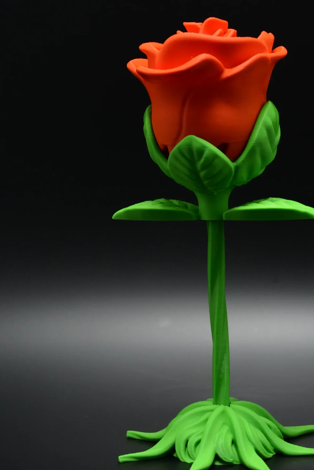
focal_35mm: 103
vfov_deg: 19.8
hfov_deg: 13.3
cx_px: 209
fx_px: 1345
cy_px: 235
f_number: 4.8
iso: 800
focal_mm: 48
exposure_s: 1/40
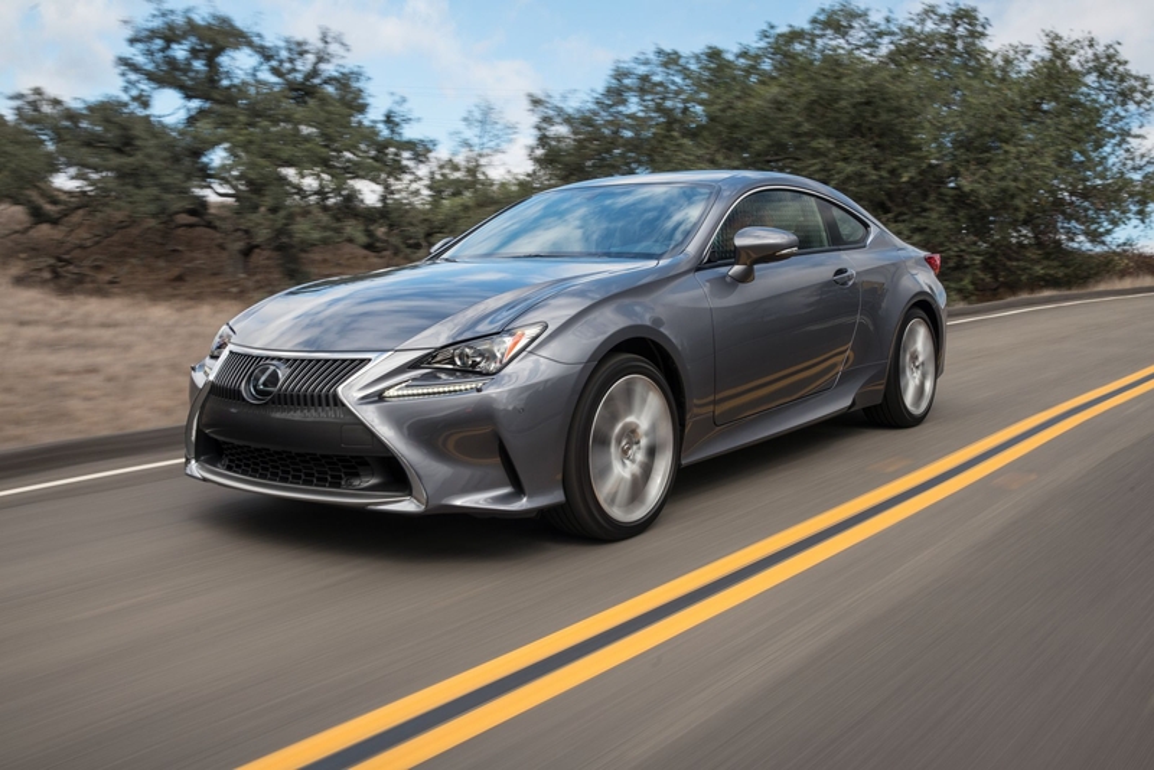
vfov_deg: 37.9
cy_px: 385
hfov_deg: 54.4
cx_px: 577
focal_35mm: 35
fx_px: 1122
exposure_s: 1/20
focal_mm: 35
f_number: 16
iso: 125
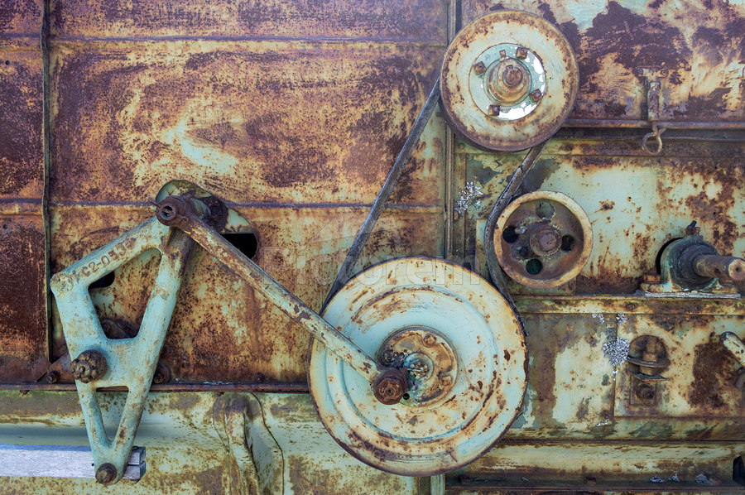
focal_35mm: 27
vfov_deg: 47.8
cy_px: 248
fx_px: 558
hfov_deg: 67.4
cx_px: 372
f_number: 6.3
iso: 200
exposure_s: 1/80
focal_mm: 18
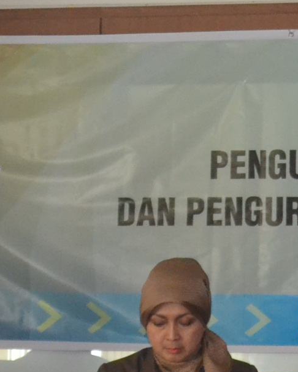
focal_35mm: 294
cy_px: 66
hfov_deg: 5.3
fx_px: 3237
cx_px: 166
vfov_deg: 6.6
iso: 2500
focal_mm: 55
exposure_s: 1/60
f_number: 5.6
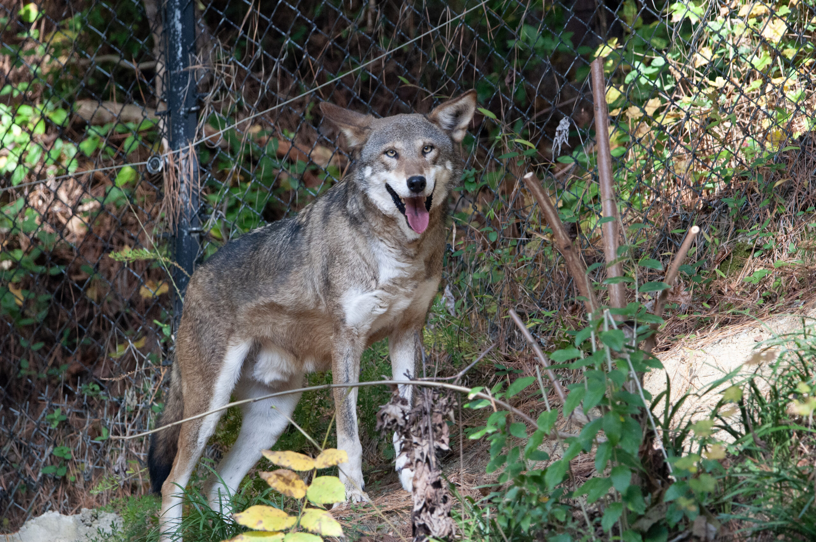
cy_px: 271
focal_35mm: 660
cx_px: 408
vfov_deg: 2.1
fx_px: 14941
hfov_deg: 3.1
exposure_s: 1/640
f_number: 6
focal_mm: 440
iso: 2000
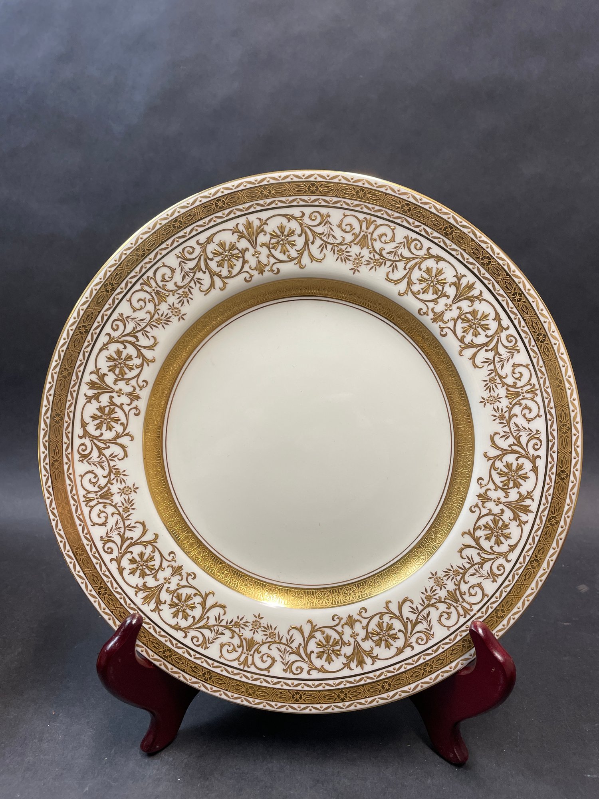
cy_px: 400
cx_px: 300
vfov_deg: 67.3
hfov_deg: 53.1
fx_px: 600
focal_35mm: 26
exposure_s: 1/120
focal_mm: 4.2
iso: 100
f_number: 1.6
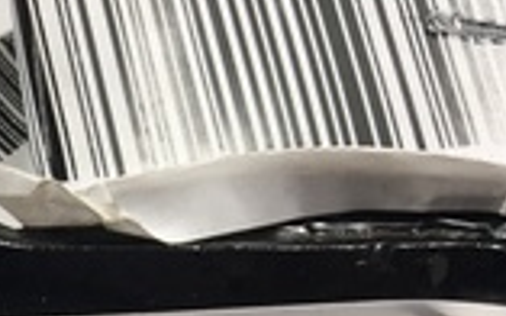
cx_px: -361
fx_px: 1723
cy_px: 732
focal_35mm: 125
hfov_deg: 14.9
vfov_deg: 9.4
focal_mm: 4.15
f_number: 2.2
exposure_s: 1/60
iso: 32
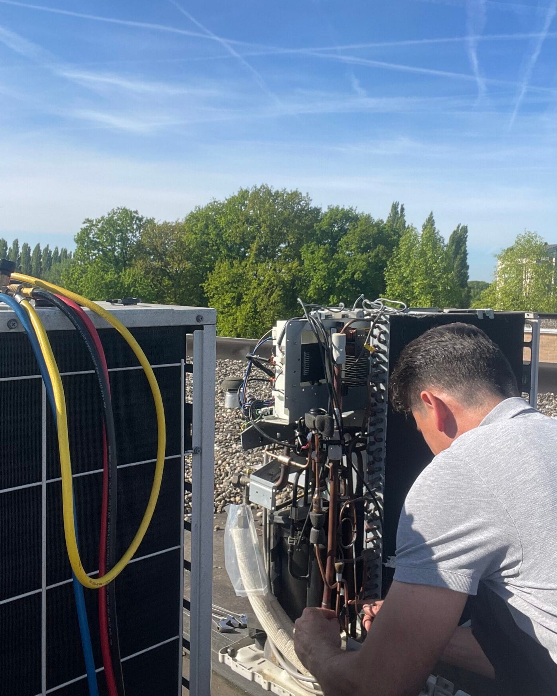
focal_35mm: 32
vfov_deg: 55.6
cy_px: 321
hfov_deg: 45.8
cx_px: 277
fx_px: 659
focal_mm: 2.71
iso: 25
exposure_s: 1/915
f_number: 2.2
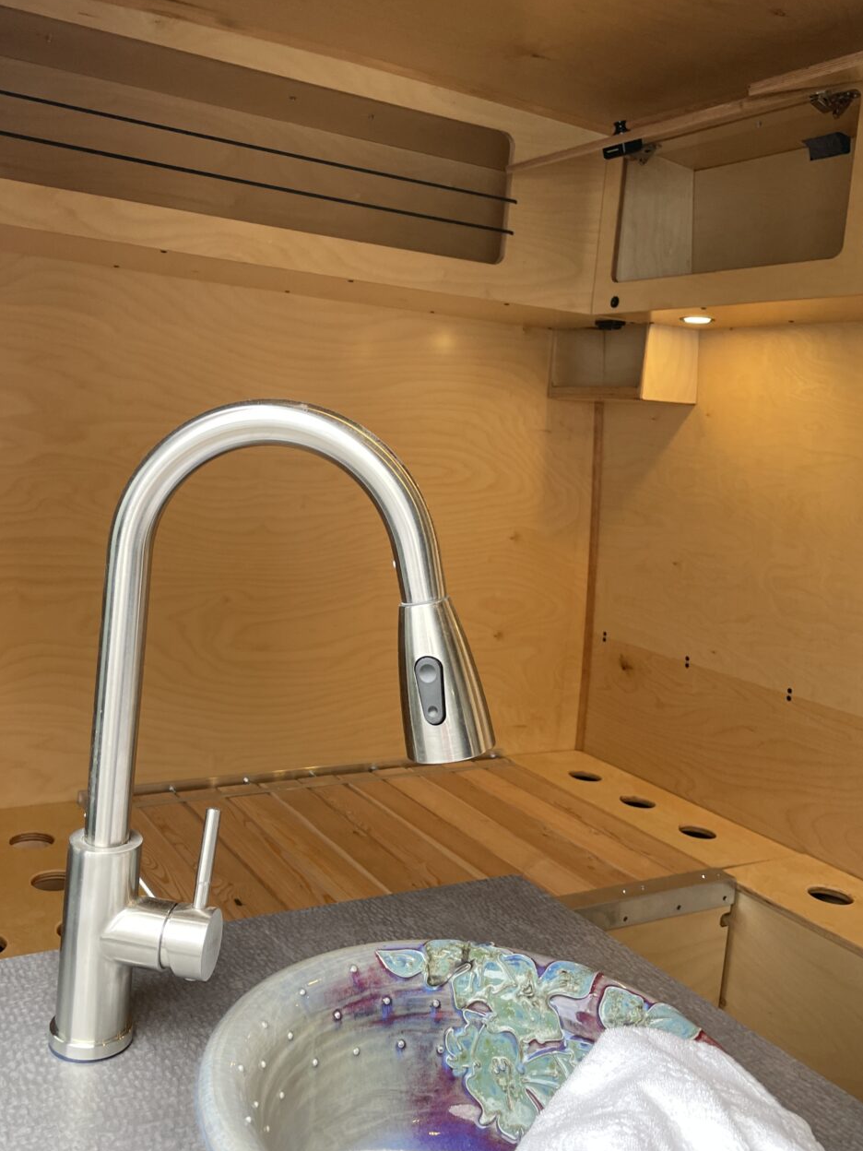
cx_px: 338
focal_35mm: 32
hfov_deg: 43.9
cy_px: 549
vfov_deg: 56.8
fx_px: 1064
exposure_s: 1/121
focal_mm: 4.2
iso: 125
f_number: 1.6
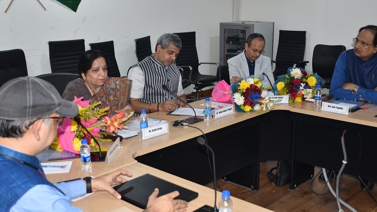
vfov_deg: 27.1
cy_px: 115
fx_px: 440
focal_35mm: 44
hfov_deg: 46.4
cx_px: 186
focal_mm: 24
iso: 100
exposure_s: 1/15
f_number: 4
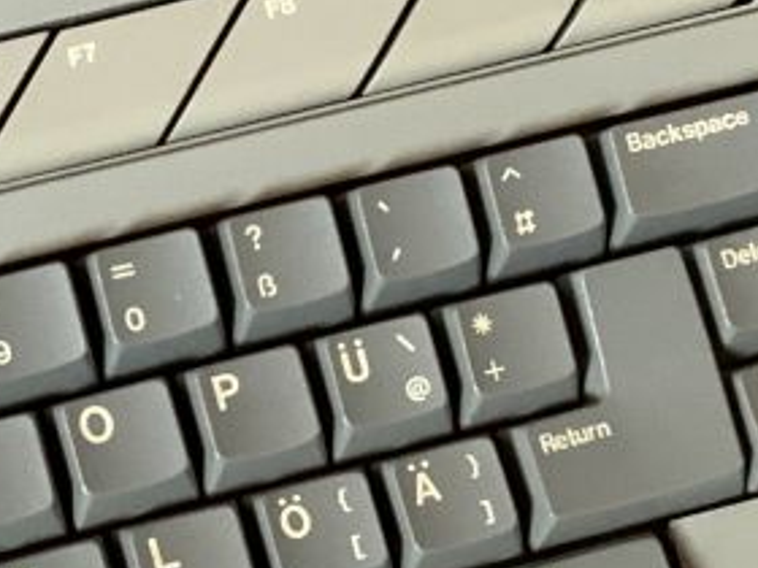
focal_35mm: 145
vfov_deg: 10.2
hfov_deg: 13.6
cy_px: 184
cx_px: 206
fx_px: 3175
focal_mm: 3
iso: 200
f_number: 1.8
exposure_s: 1/40
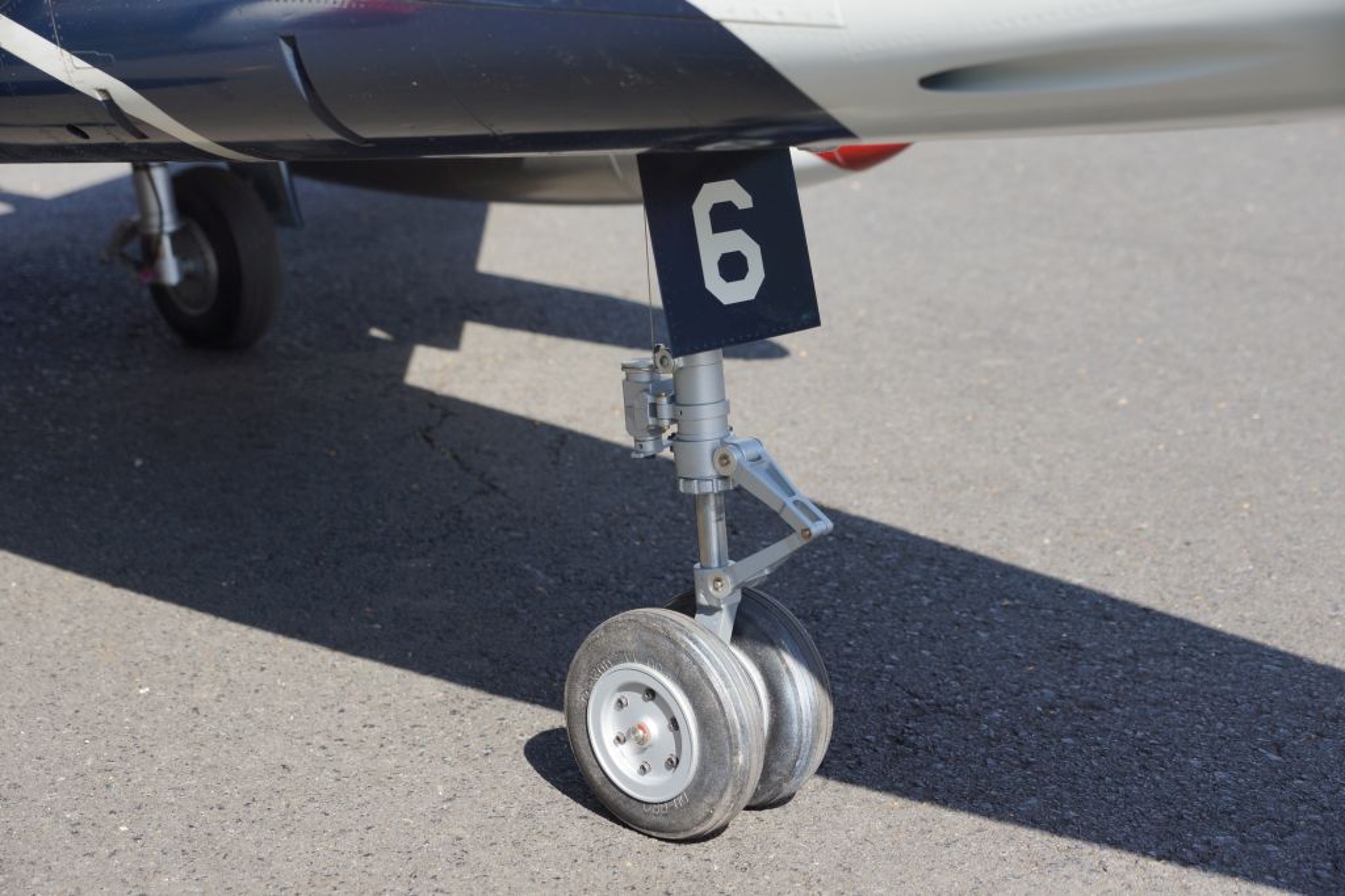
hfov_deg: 27.0
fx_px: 2802
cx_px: 672
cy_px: 448
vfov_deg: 18.2
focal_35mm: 75
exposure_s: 1/160
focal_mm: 50
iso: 100
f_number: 7.1
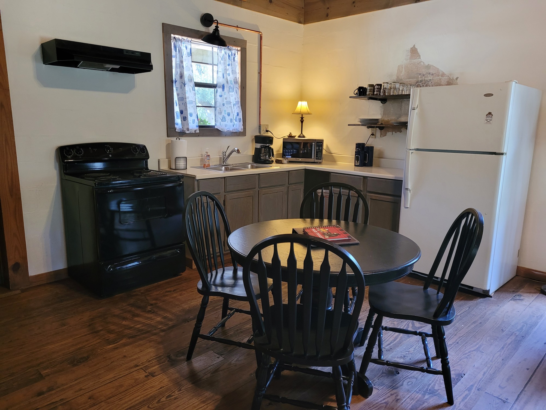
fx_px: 410
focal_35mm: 26
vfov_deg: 53.1
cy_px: 205
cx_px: 273
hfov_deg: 67.3
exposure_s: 1/39
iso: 250
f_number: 1.8
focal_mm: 5.4
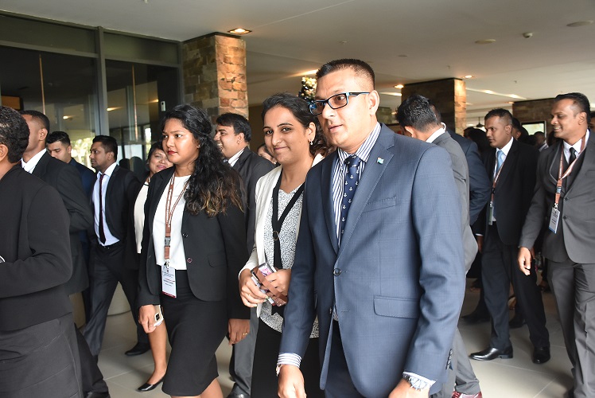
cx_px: 298
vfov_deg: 38.4
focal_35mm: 34
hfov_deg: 55.1
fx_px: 571
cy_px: 199
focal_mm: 23
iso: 800
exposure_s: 1/80
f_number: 4.5
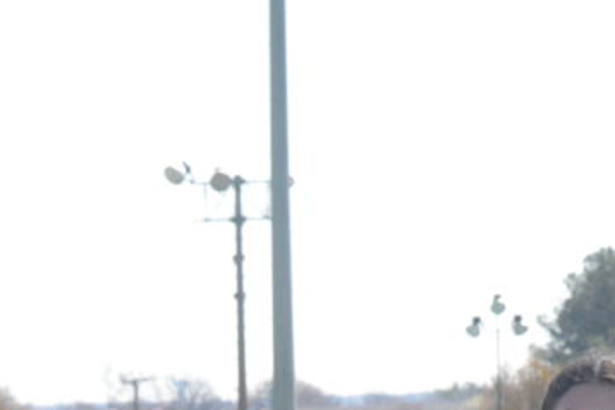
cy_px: 569
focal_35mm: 343
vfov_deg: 4.0
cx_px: 12
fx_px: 5862
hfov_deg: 6.0
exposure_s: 1/800
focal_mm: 120
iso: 3200
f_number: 14
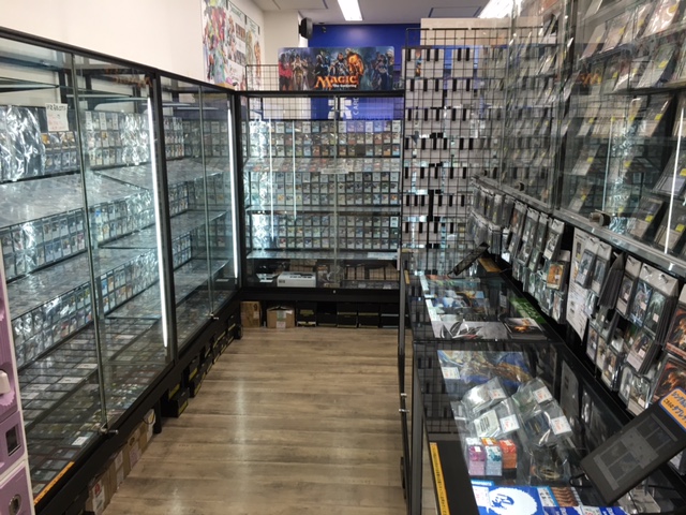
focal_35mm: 29
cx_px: 343
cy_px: 258
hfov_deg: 61.7
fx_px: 575
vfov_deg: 48.2
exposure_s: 1/30
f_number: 2.2
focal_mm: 4.15
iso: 32
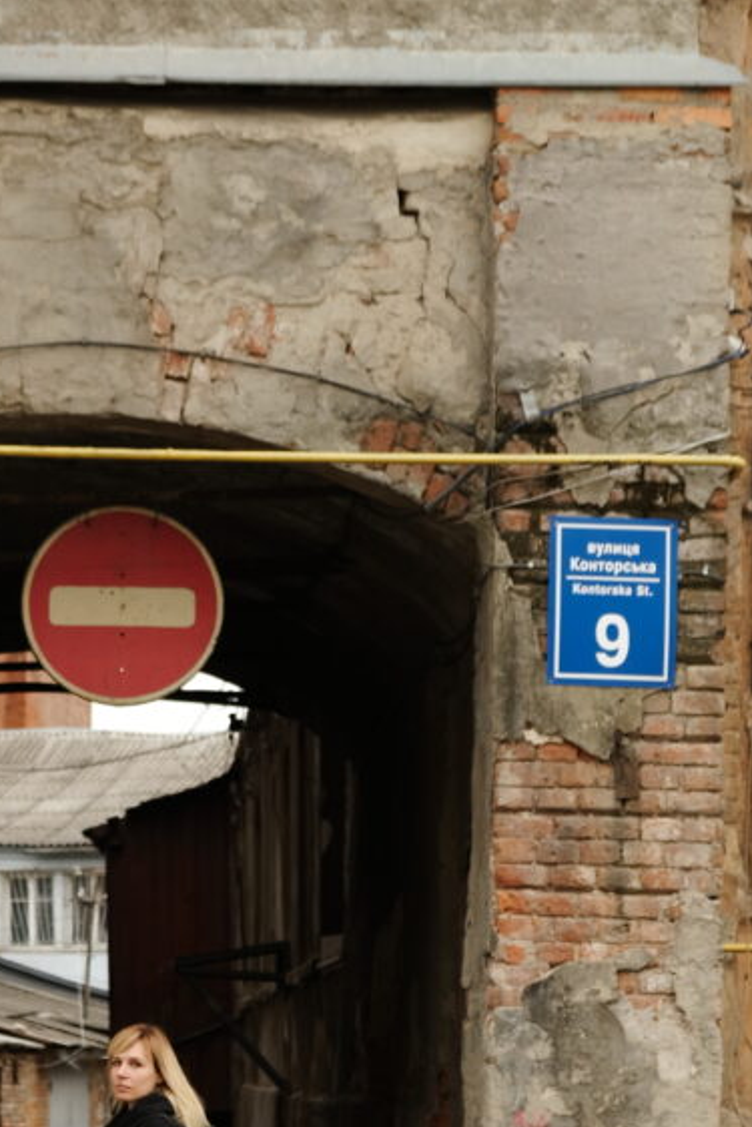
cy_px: 908
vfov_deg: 16.3
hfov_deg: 10.9
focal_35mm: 125
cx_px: 114
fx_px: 3914
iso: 200
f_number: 4.5
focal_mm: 40.7
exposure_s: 1/125
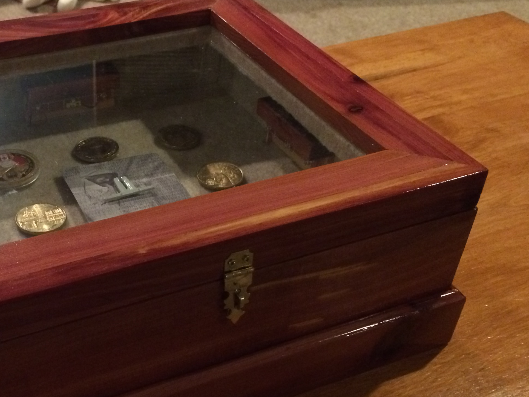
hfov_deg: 38.2
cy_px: 238
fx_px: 749
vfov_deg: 29.6
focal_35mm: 49
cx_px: 153
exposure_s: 1/15
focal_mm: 4.15
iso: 500
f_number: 2.2
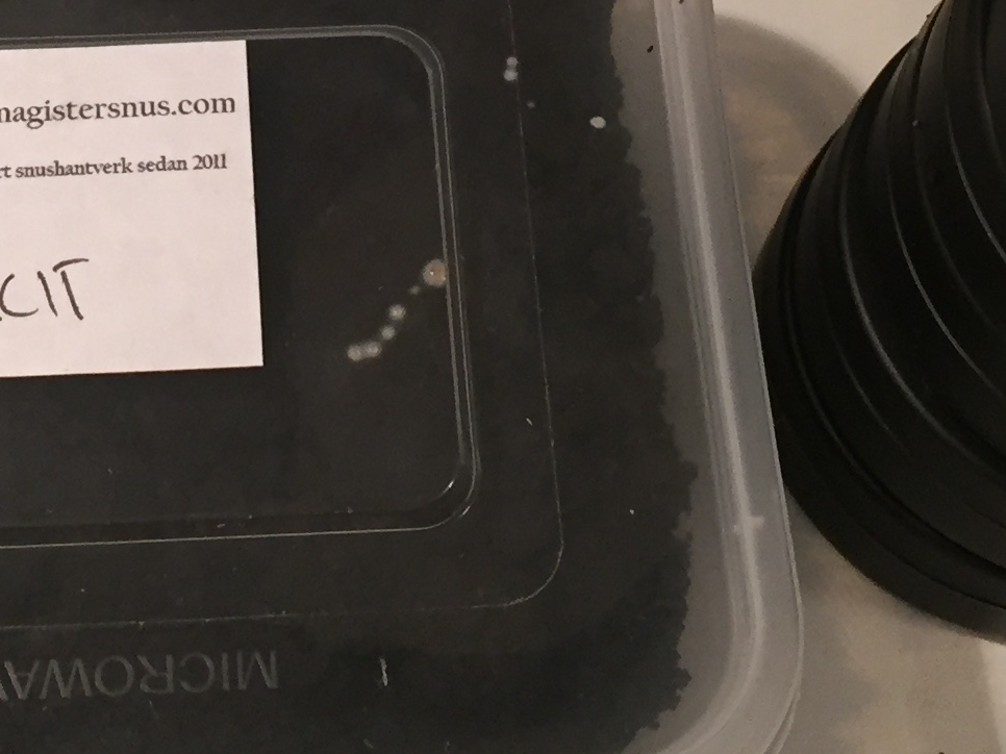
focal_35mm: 98
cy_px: -153
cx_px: 348
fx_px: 2847
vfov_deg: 14.6
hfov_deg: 20.0
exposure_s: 1/33
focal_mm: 4.15
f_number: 2.2
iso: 160
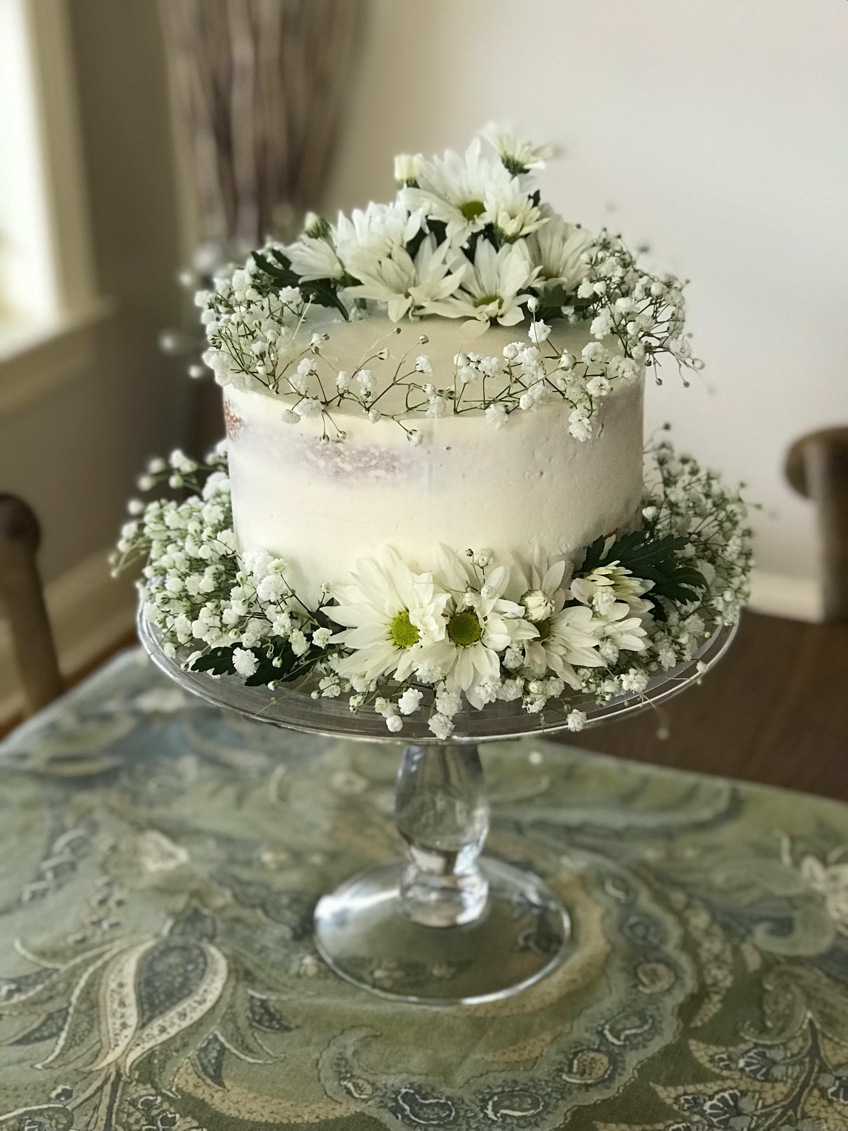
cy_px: 566
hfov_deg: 25.7
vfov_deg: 33.8
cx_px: 424
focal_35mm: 57
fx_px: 1862
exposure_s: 1/60
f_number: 2.8
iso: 160
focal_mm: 6.6
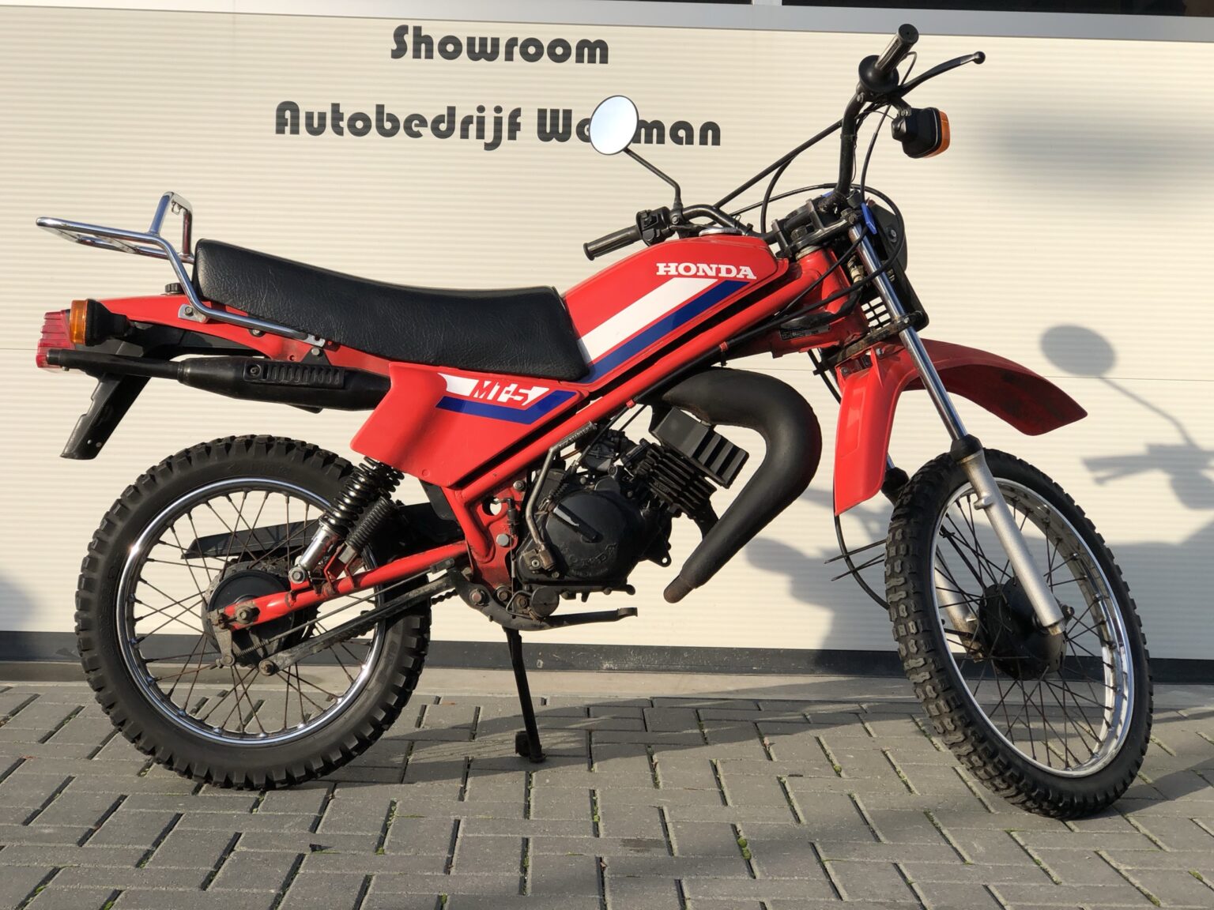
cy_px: 455
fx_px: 1999
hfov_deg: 33.8
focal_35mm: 57
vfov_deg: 25.7
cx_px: 607
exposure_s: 1/545
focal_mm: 6.6
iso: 20
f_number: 2.8
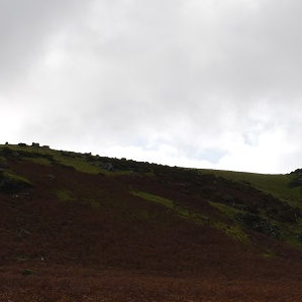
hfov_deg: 14.7
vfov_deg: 15.1
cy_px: 201
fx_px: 1135
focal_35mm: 115
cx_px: 363
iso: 100
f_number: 8
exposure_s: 1/250
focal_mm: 18
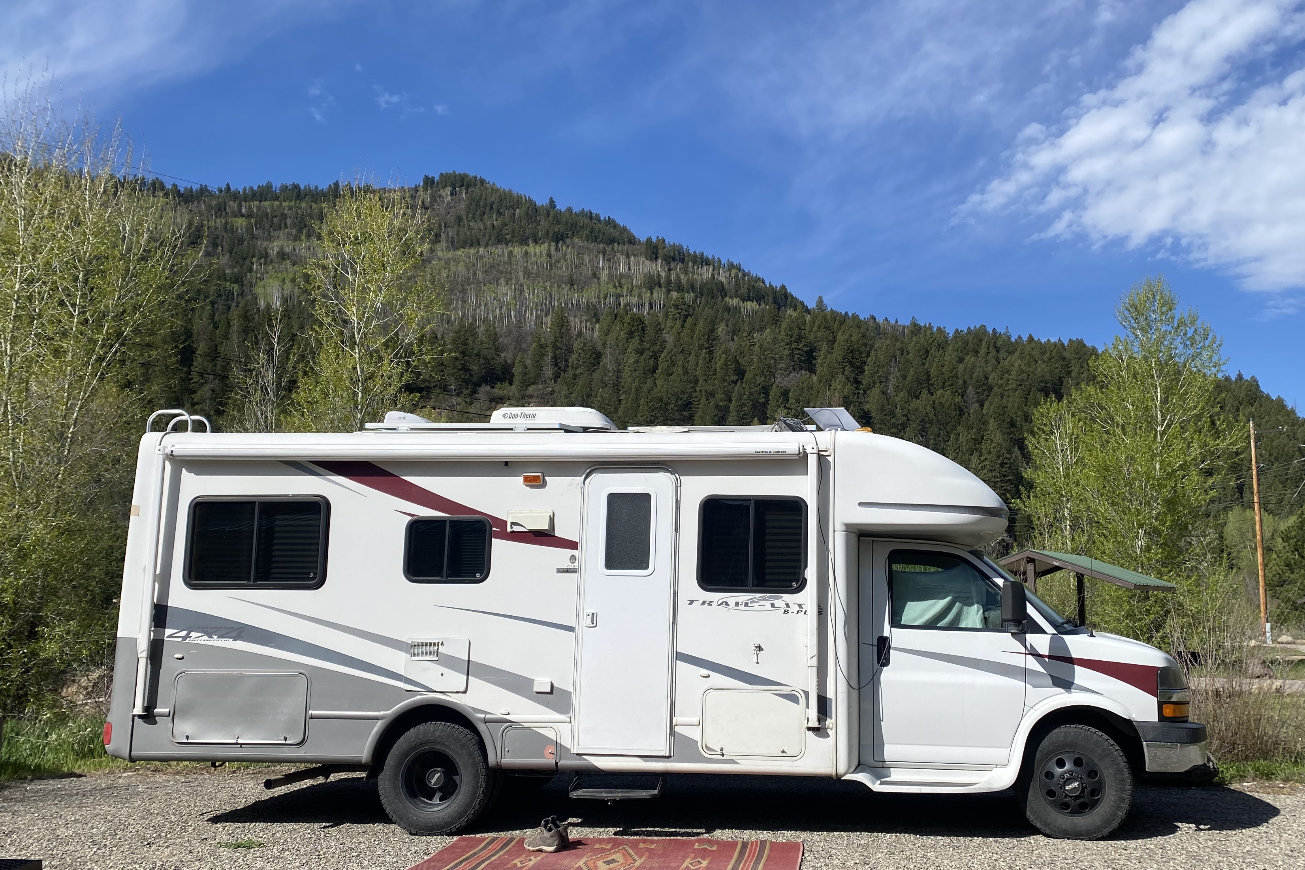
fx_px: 1196
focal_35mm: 33
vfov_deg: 40.0
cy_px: 457
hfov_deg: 57.1
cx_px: 733
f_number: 1.8
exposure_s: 1/4444
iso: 32
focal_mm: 4.25
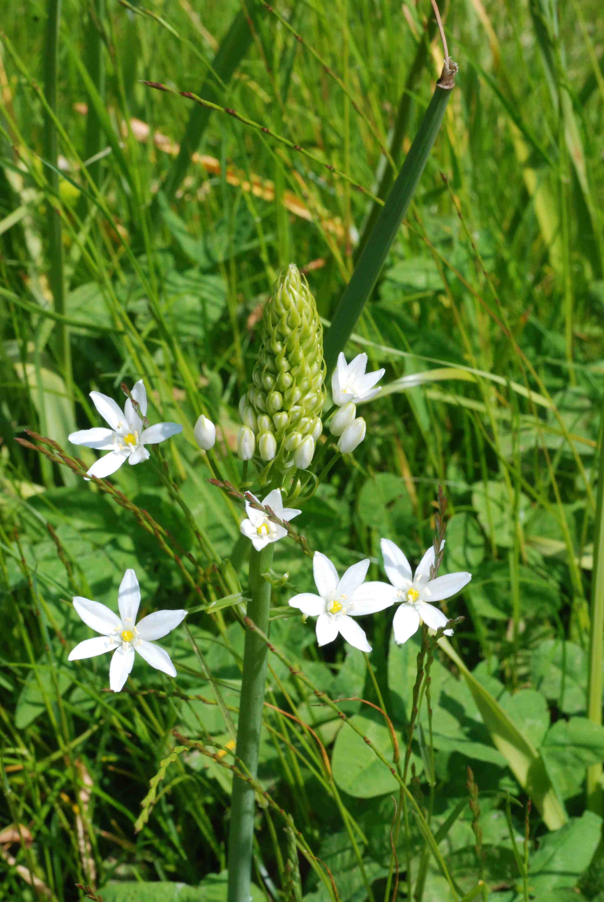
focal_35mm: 90
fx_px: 2258
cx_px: 302
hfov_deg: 15.2
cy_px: 451
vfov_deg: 22.6
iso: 800
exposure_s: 1/320
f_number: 22
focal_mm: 60
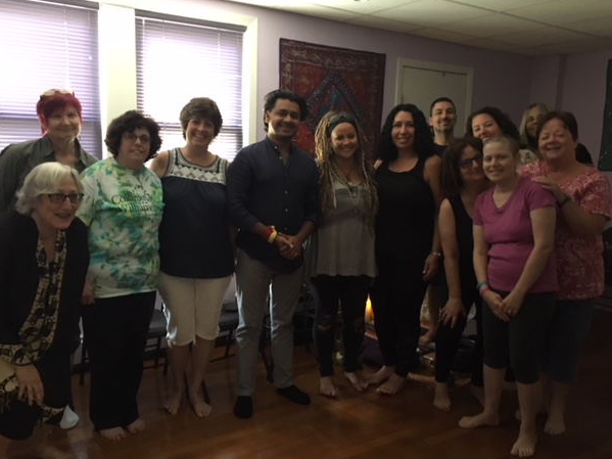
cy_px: 233
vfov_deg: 45.4
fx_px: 548
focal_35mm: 31
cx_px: 298
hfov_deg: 58.4
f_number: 2.2
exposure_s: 1/15
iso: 400
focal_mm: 4.15
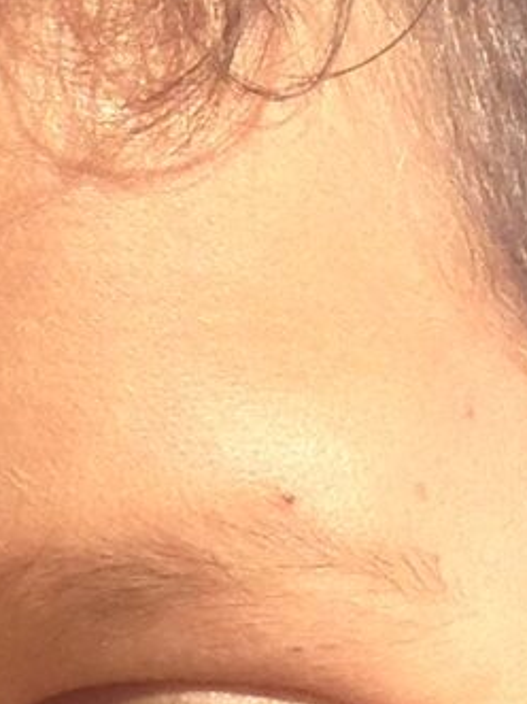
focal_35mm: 255
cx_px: -363
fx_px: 5180
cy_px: 759
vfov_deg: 7.7
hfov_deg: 5.7
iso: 50
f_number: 2.4
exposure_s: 1/1106
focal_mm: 4.12
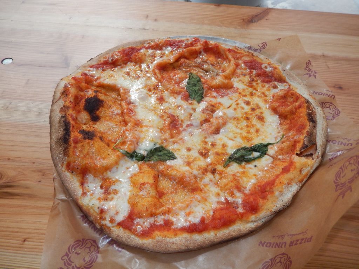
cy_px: 134
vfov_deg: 54.9
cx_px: 180
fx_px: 259
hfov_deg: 69.4
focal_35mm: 25
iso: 140
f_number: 3.4
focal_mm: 4.5
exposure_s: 1/30
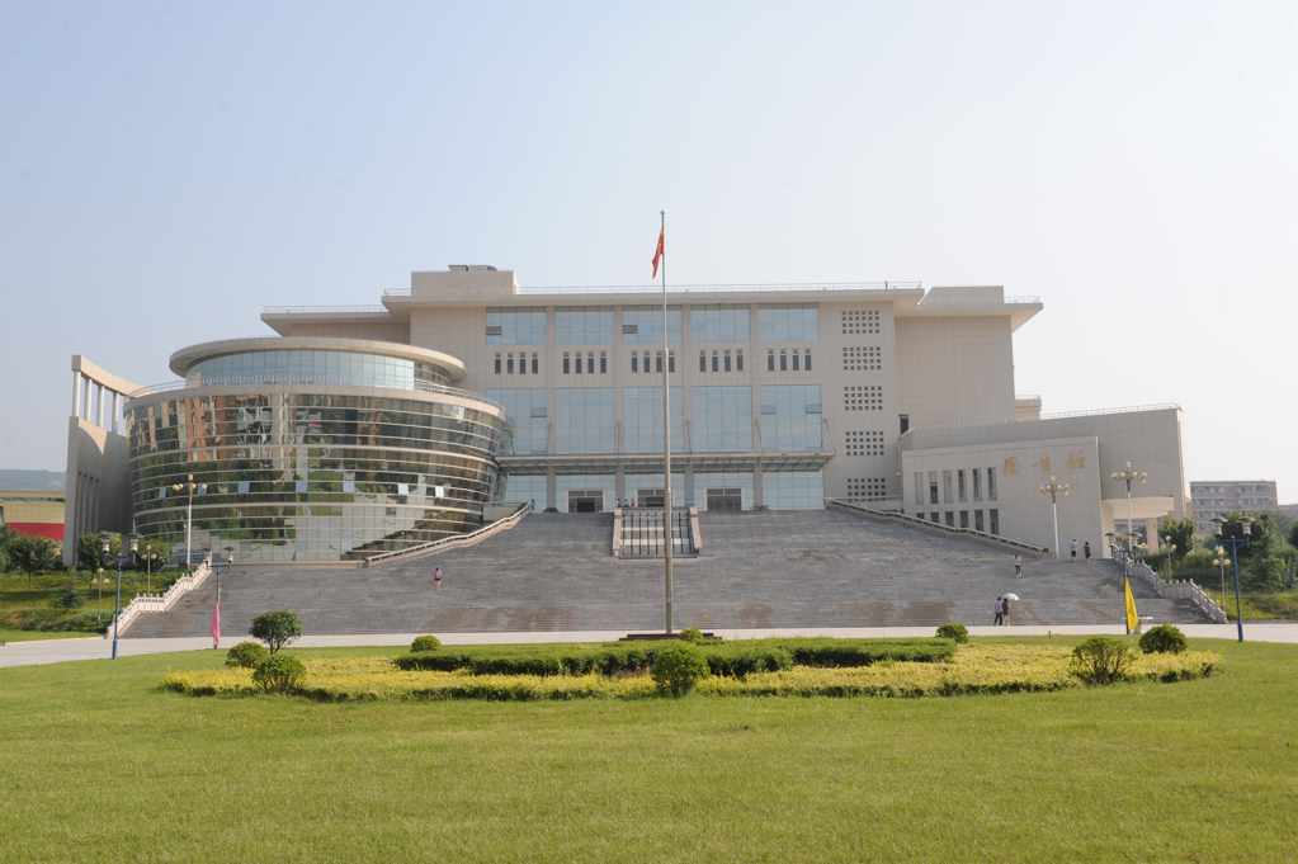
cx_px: 649
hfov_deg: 50.7
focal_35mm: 38
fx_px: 1369
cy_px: 432
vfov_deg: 35.0
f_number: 9
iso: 320
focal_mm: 38
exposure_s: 1/500
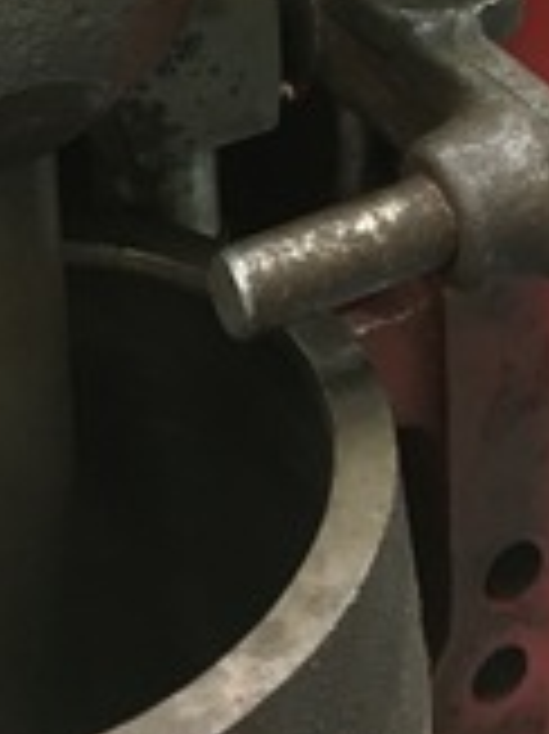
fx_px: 1948
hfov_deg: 16.0
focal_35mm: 92
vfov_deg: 18.9
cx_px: 358
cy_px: -342
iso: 200
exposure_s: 1/24
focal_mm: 4.15
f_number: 2.2
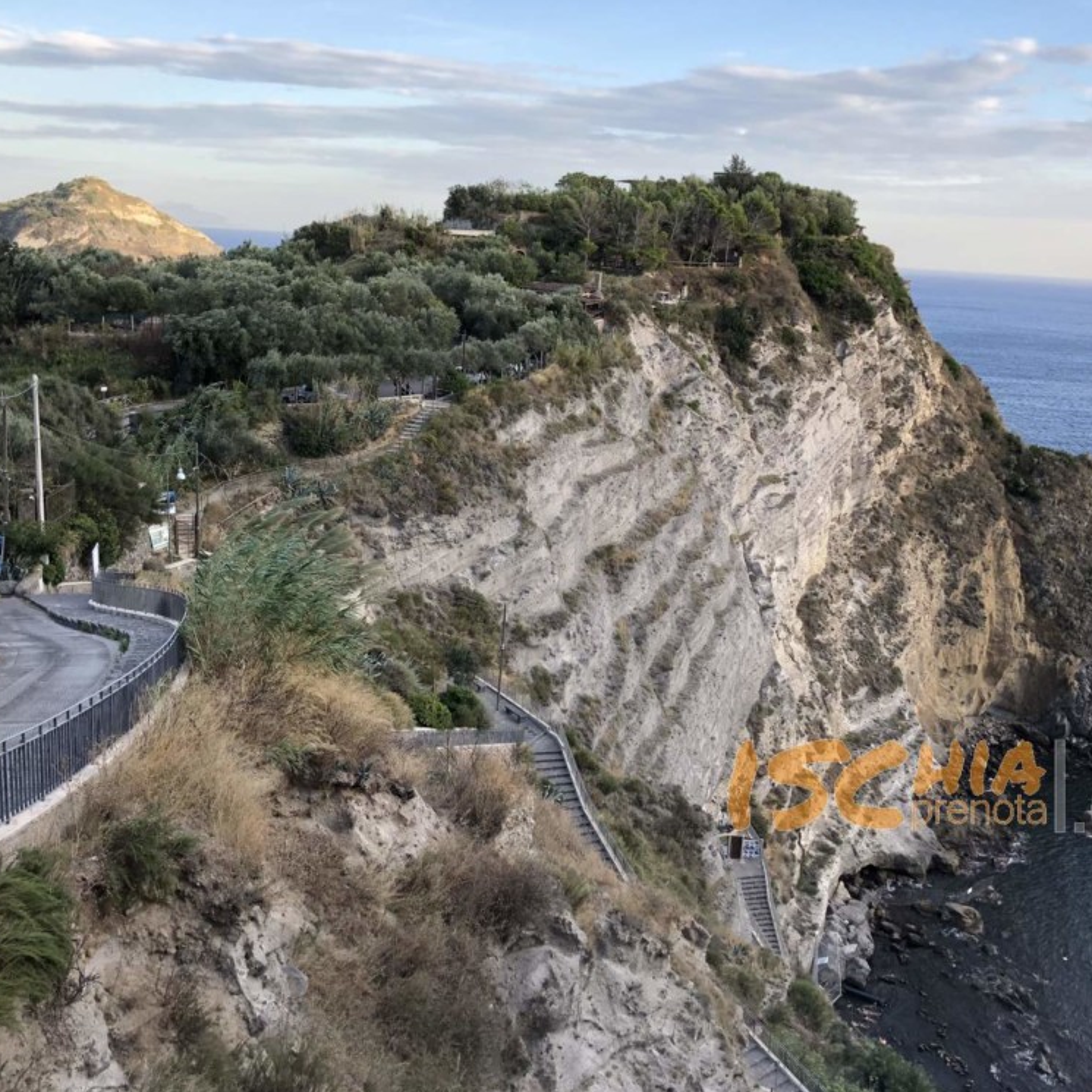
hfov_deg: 48.4
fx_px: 1213
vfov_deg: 48.4
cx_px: 569
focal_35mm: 34
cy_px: 558
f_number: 1.8
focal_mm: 4
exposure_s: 1/271
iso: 20
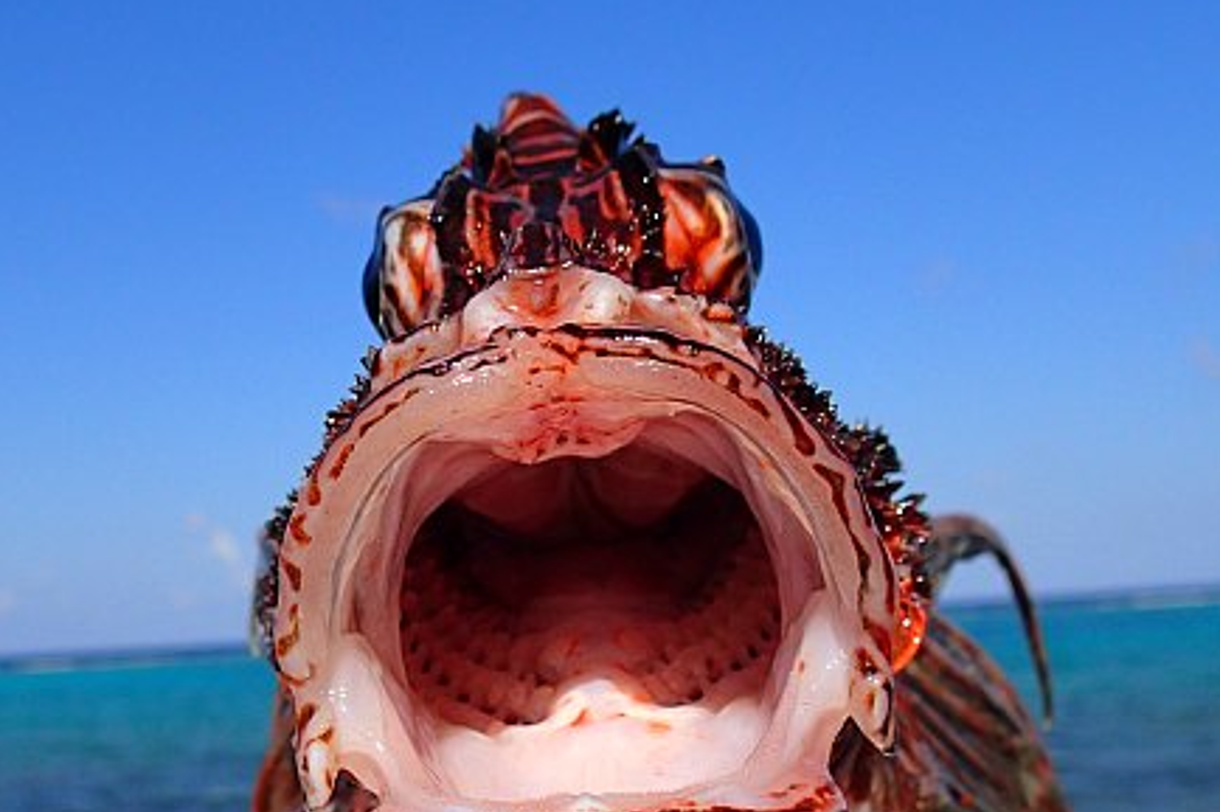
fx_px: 1118
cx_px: 543
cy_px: 510
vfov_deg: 39.7
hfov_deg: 57.1
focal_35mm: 33
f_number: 8
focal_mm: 4.5
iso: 100
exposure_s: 1/320
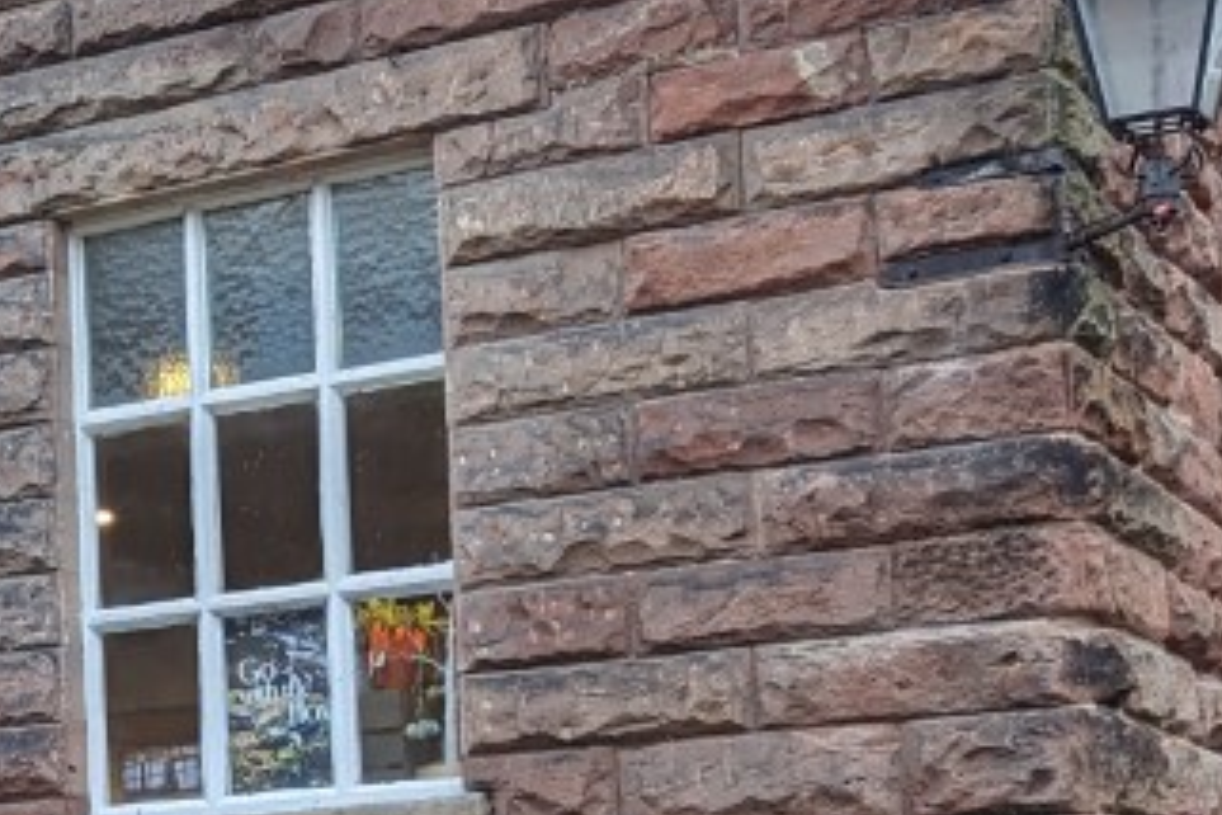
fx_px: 3157
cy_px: 880
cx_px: -207
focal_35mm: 93
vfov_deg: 14.4
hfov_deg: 20.6
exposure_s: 1/427
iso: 167
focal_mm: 6.81
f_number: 1.85
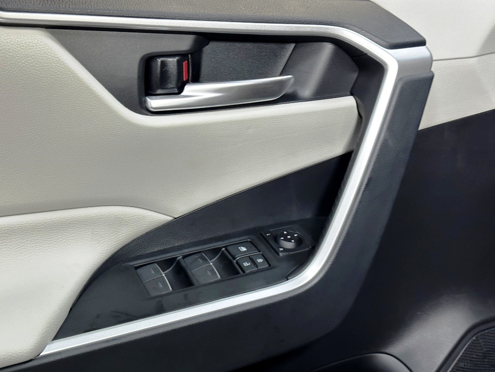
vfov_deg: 30.3
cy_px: 186
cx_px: 248
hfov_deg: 39.7
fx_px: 686
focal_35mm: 48
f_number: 1.78
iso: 200
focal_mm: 6.86
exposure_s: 1/40
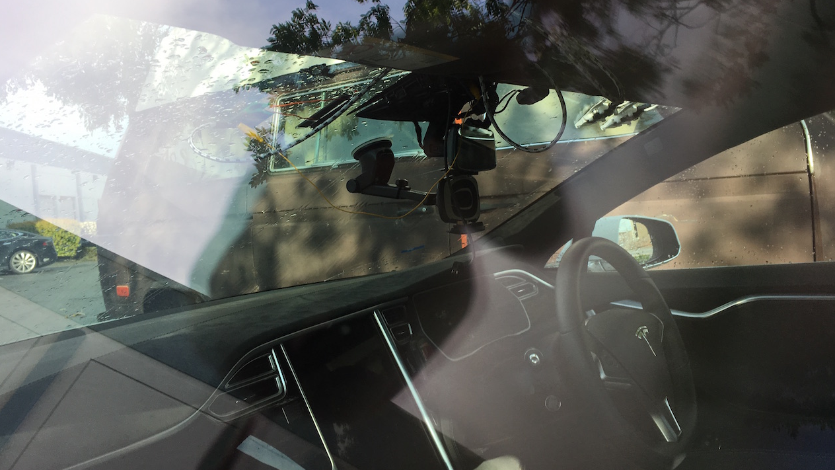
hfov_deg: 61.0
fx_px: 709
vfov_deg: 36.6
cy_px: 194
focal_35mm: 32
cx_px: 419
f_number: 2.2
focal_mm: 4.15
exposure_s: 1/273
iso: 25
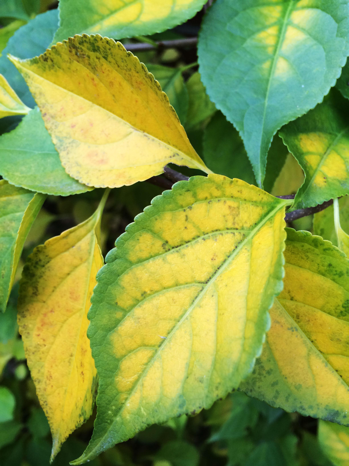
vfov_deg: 60.0
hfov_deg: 46.8
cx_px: 174
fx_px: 403
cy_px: 233
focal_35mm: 30
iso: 40
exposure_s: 1/40
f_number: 2.2
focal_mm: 4.12
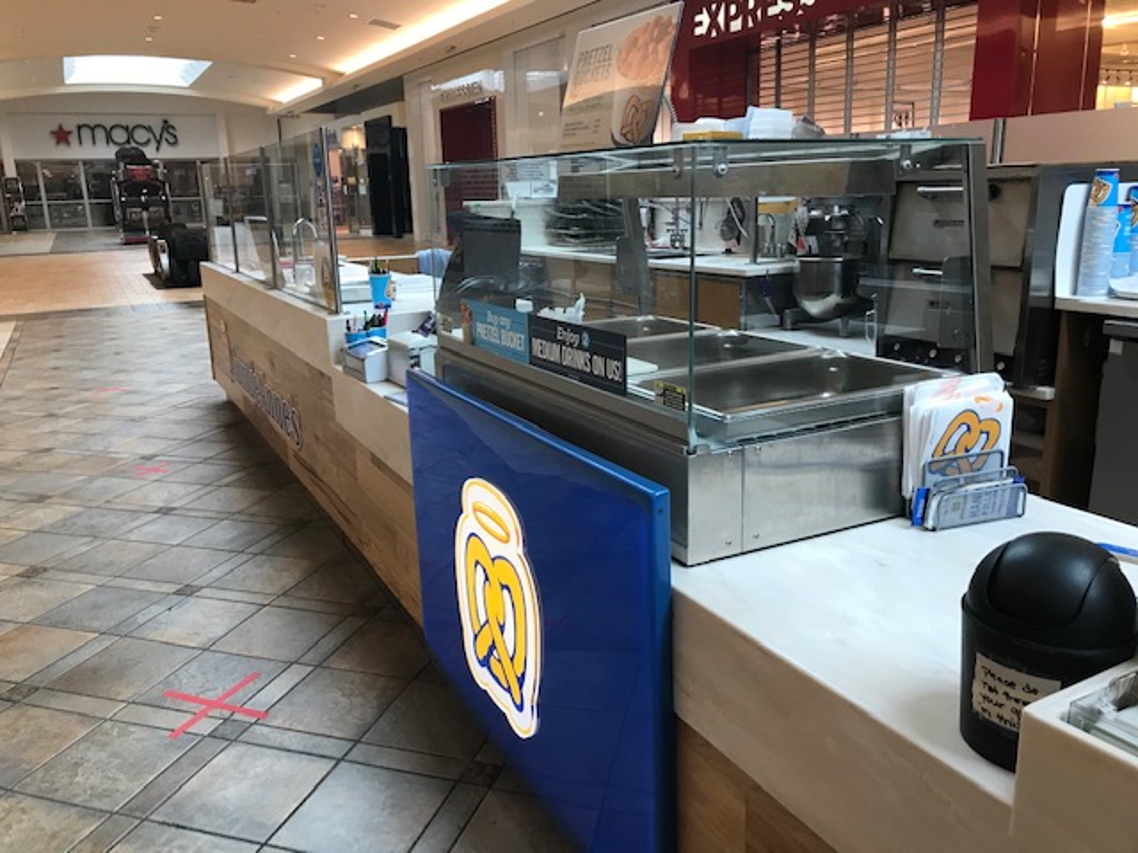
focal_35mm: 28
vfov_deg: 49.7
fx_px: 920
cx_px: 569
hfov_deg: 63.4
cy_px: 426
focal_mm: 3.99
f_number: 1.8
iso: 25
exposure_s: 1/40
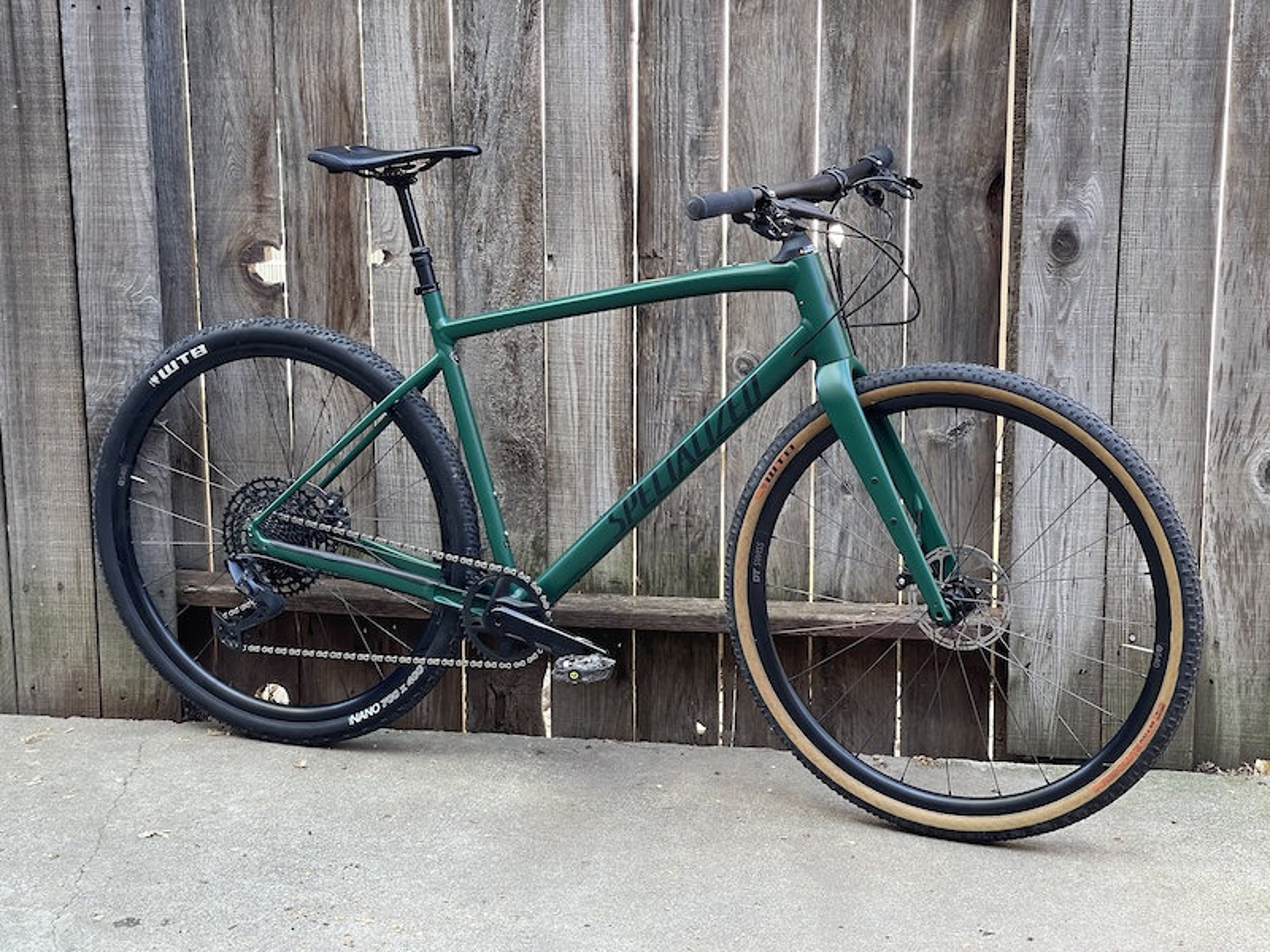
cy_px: 476
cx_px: 635
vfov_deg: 22.9
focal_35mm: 64
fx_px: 2348
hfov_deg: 30.3
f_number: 2.2
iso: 80
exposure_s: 1/99
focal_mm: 7.5
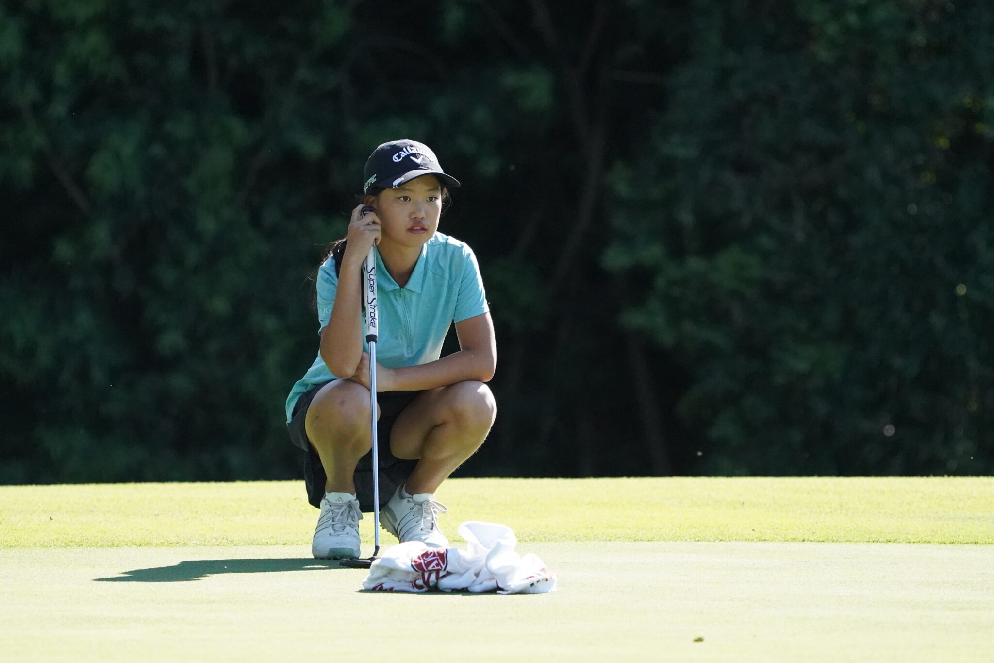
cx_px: 497
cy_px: 332
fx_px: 17337
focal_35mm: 628
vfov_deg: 2.2
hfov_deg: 3.3
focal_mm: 419
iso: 8000
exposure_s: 1/8000
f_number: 6.3
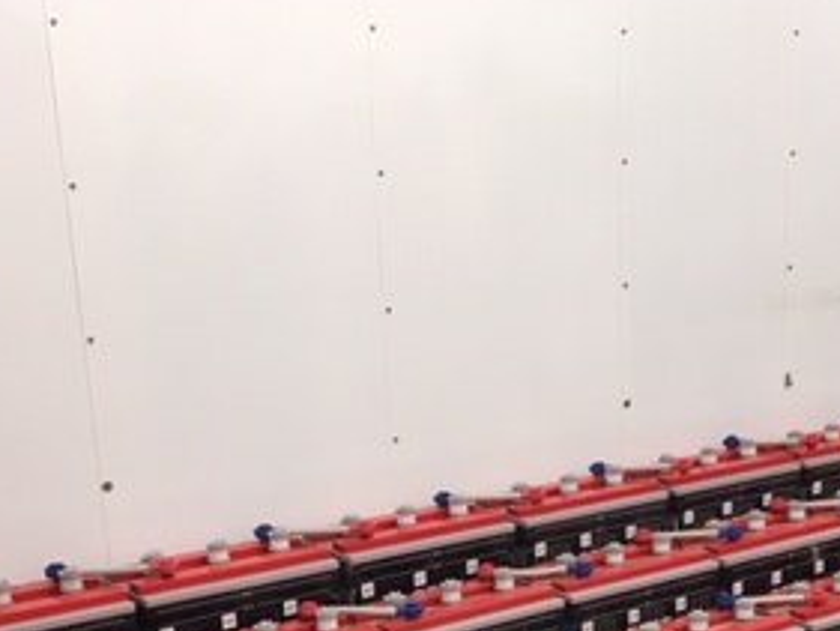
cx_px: 541
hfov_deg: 29.2
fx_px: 1602
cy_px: 649
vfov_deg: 21.4
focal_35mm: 66
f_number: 2.2
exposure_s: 1/30
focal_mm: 4.15
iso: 64
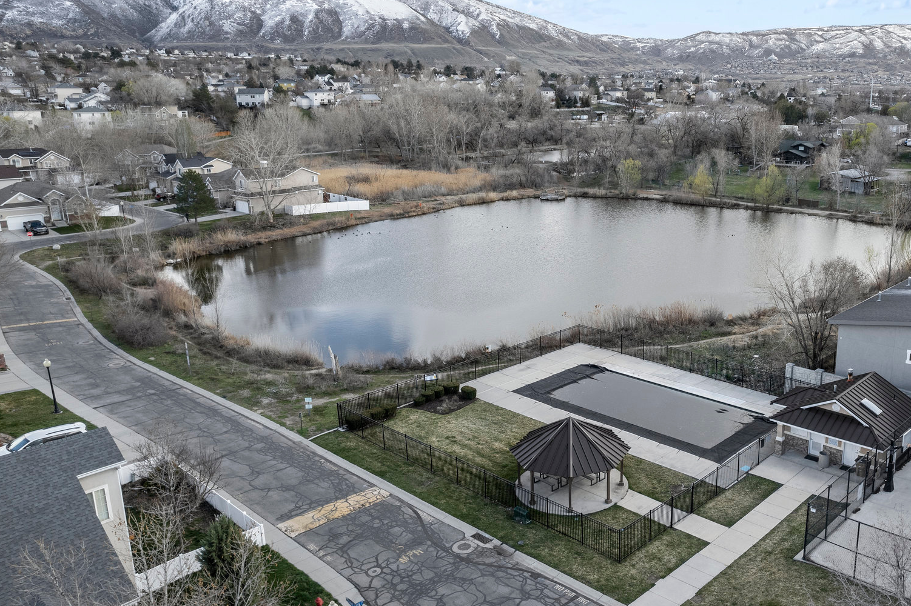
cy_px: 288
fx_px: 759
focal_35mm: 30
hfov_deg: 60.3
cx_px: 617
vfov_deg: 43.6
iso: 100
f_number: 2.8
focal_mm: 8.38
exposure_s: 1/400
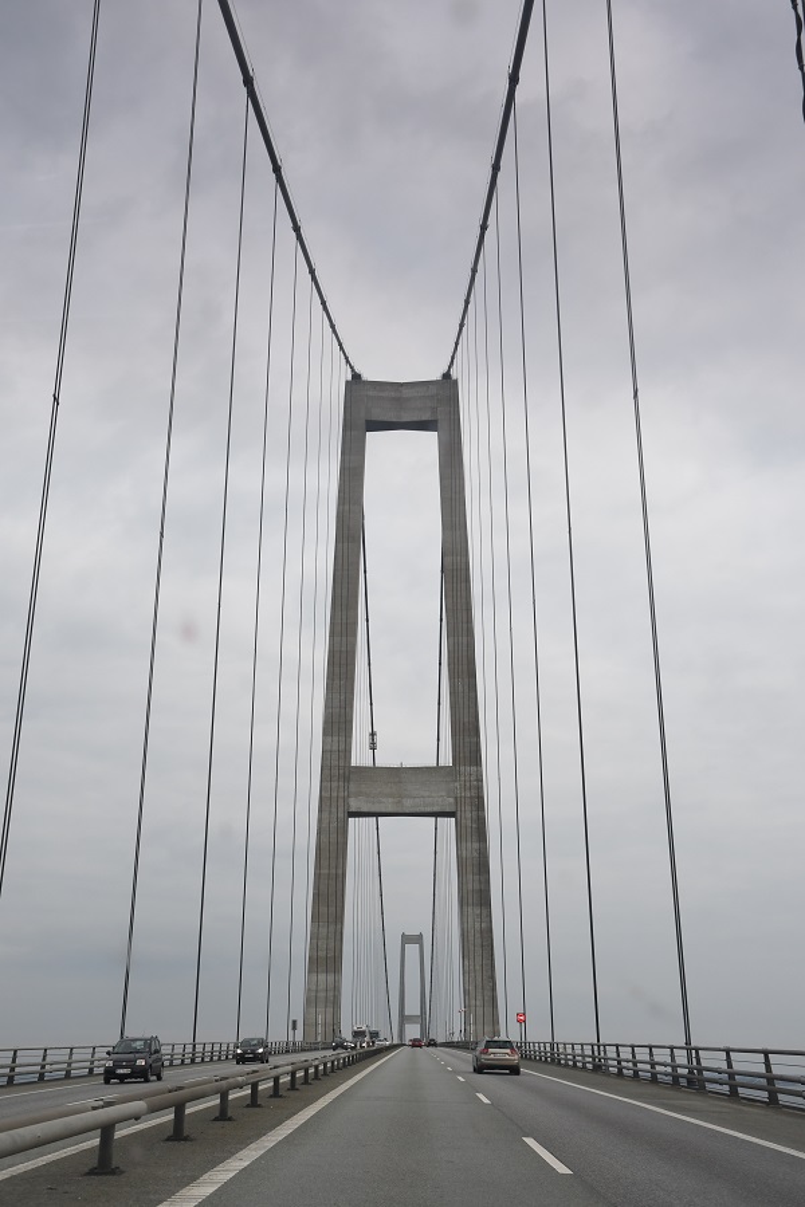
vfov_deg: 53.1
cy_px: 604
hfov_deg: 36.9
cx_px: 402
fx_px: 1207
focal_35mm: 36
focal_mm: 24
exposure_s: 1/640
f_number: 6.3
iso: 400
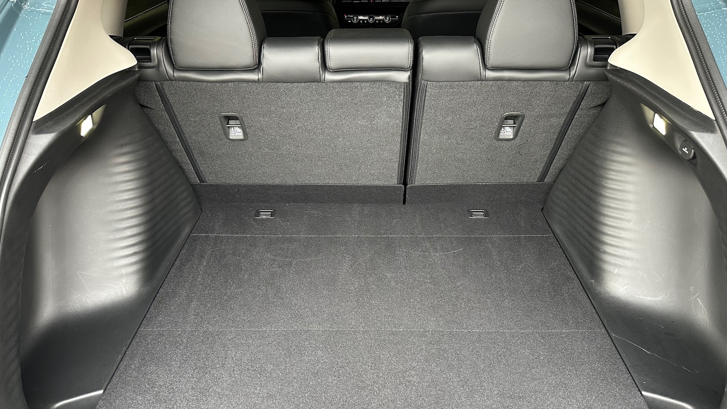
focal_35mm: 27
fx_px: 521
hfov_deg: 69.9
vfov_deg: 42.9
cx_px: 368
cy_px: 224
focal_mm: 6.86
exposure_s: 1/60
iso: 320
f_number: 1.78
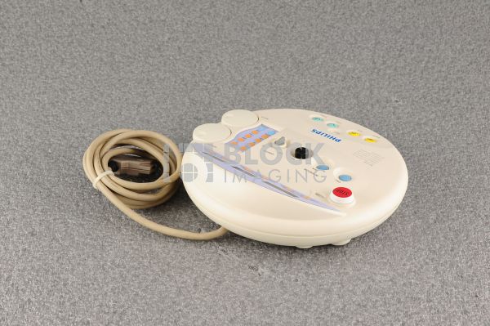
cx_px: 245
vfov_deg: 26.9
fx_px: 680
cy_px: 163
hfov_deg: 39.6
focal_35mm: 50
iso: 1600
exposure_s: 1/125
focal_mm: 50
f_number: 11
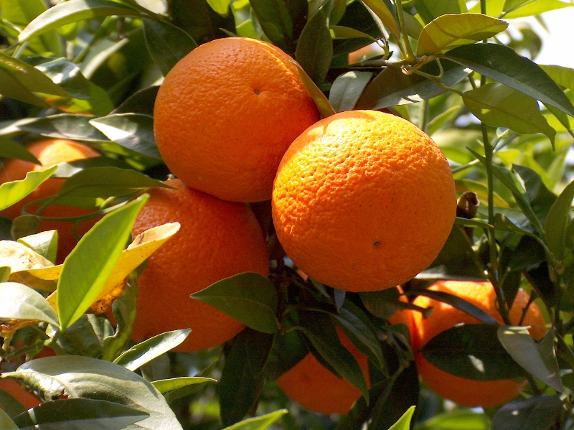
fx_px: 2254
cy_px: 215
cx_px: 287
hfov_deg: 14.5
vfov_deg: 10.9
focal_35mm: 136
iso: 113
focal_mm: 27.85
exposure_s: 1/662
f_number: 3.6
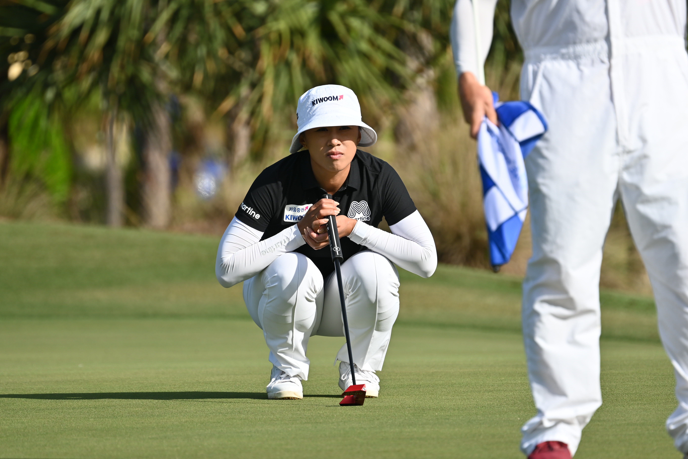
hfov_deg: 3.4
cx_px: 344
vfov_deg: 2.3
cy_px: 230
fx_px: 11466
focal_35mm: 600
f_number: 5.6
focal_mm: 400
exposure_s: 1/640
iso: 140
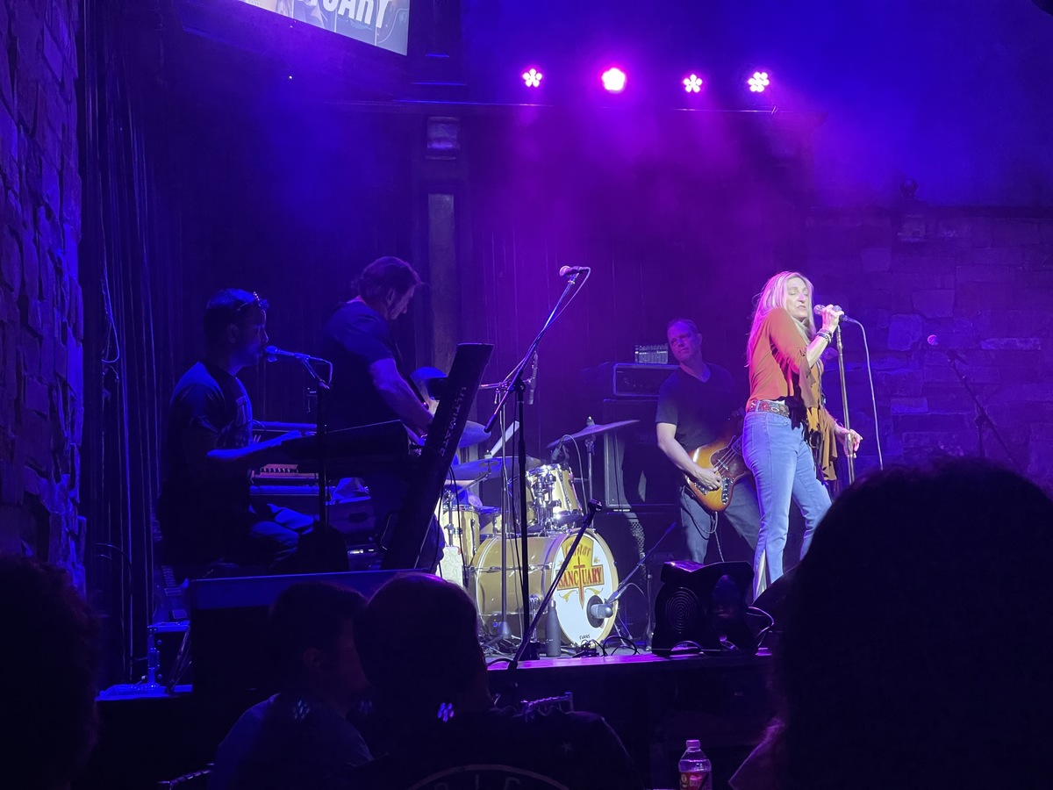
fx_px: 1947
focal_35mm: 64
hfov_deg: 30.3
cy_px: 395
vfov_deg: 22.9
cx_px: 526
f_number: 2.2
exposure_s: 1/30
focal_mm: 7.5
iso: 1250
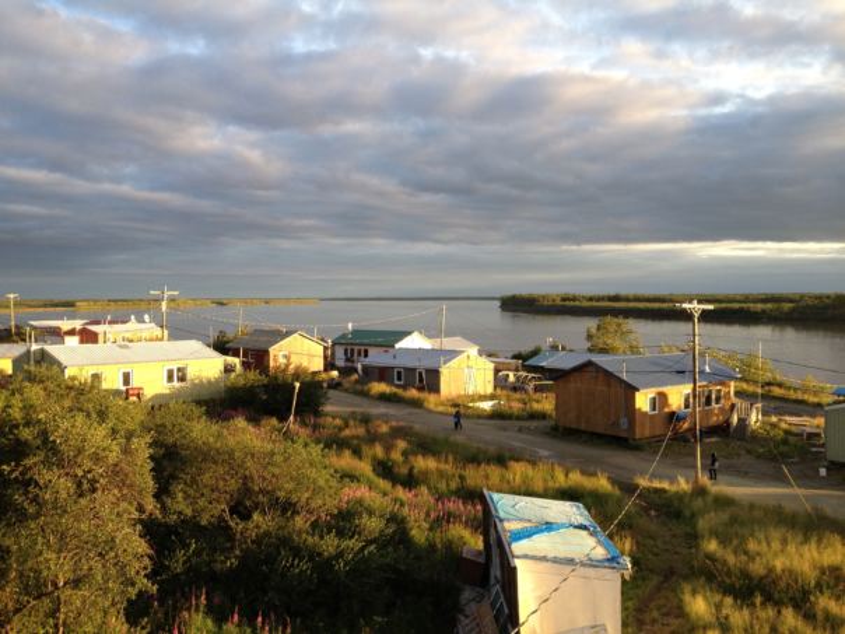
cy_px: 317
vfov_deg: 40.7
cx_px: 422
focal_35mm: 35
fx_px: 854
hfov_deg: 52.6
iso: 64
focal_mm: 4.28
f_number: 2.4
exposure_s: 1/211
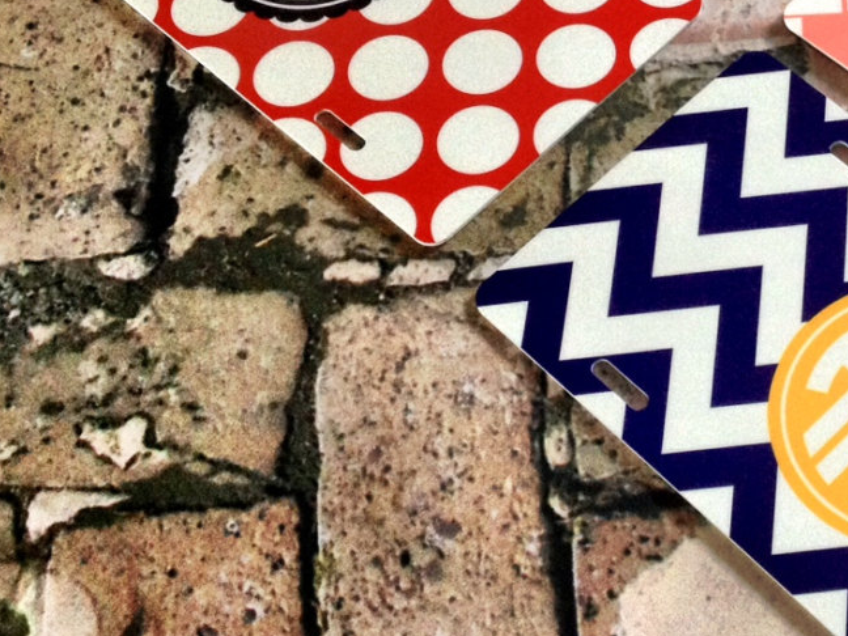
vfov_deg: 18.1
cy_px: 175
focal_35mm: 81
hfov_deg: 23.4
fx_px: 1984
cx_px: 780
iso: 200
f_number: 2.4
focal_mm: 4.28
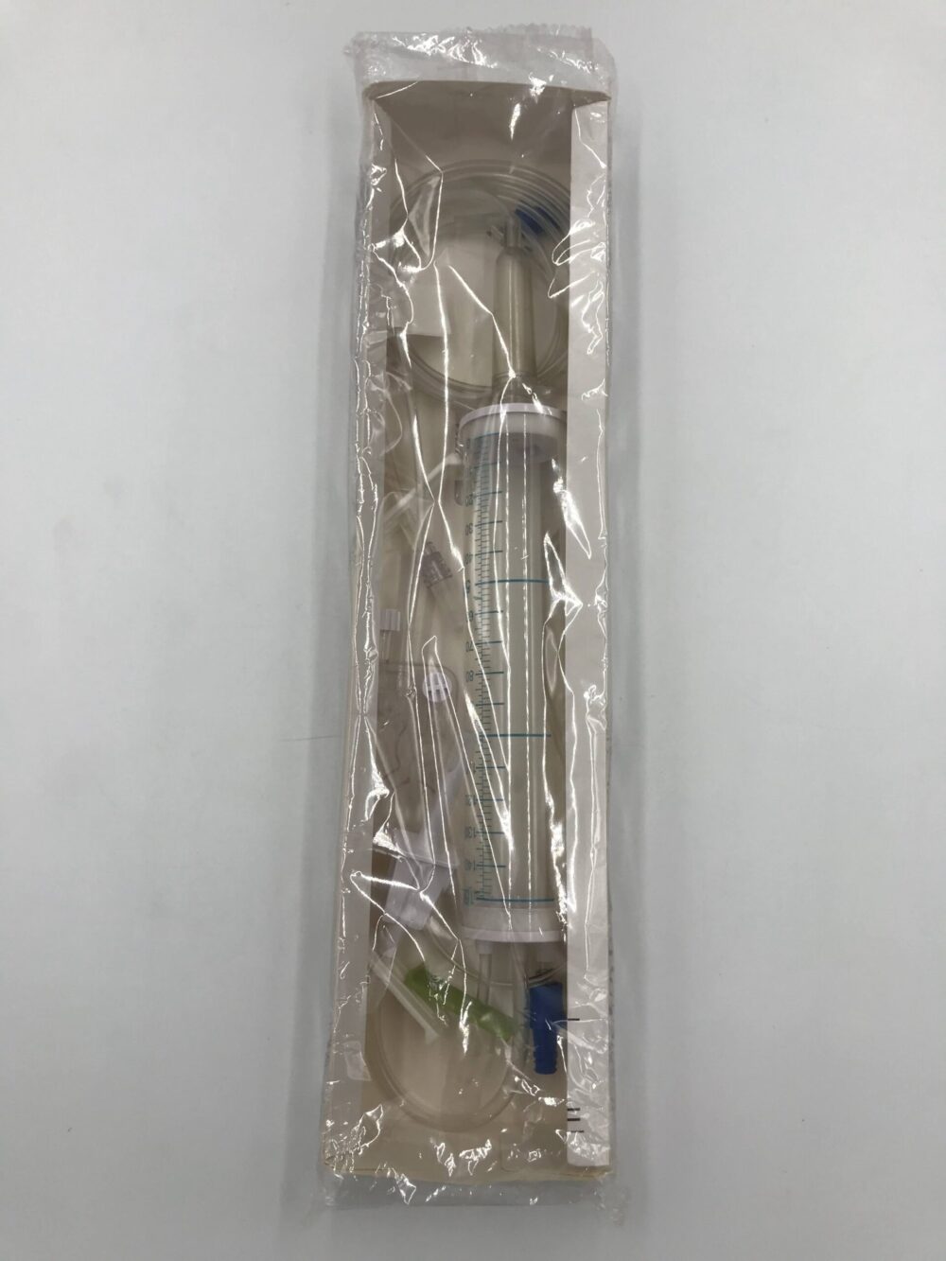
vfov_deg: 63.4
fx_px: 1020
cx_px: 473
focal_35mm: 28
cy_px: 630
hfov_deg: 49.8
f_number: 1.8
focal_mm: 3.99
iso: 20
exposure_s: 1/224
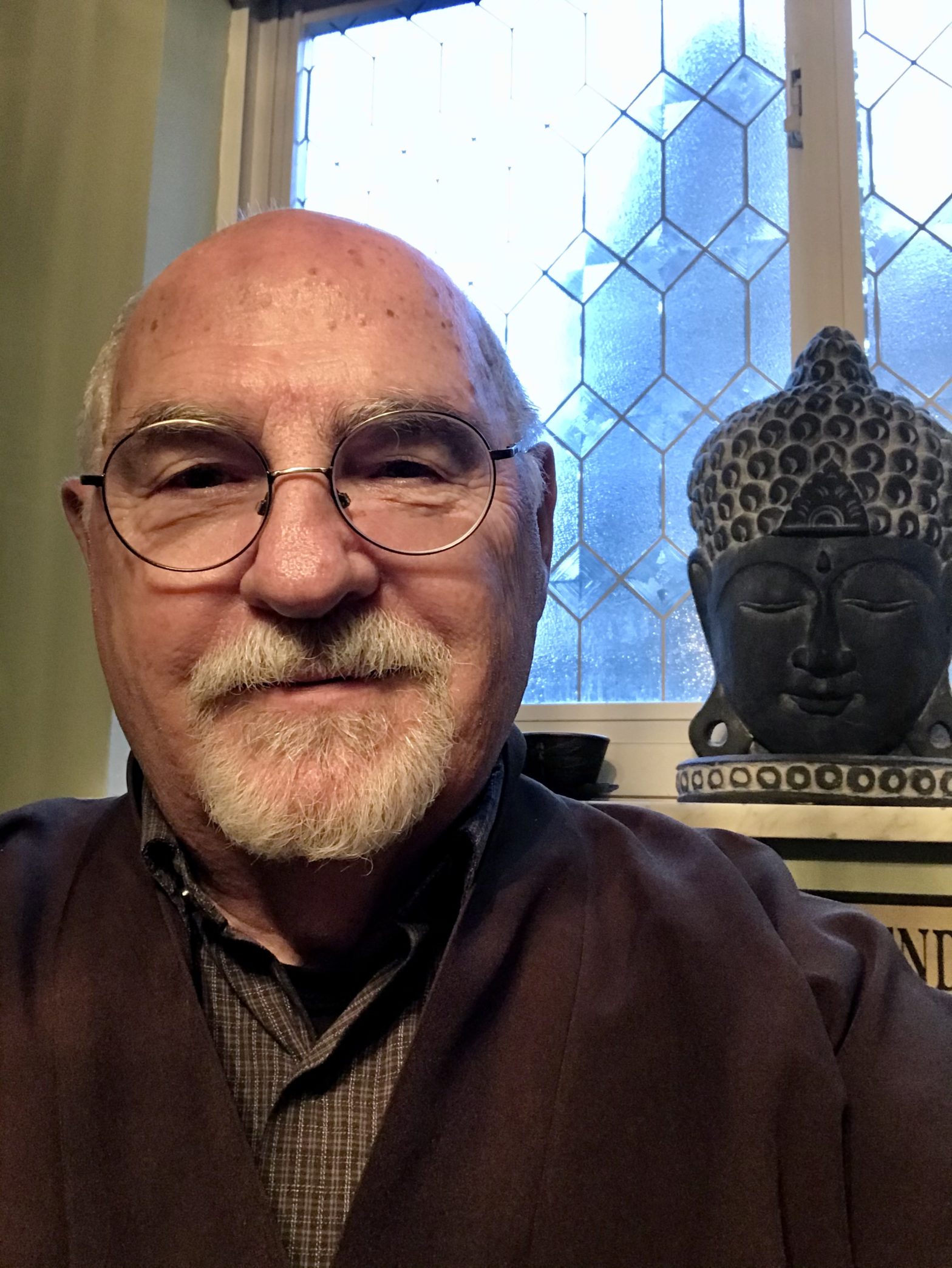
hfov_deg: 44.2
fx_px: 1172
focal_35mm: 32
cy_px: 634
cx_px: 476
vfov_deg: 56.8
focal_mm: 2.87
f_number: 2.2
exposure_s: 1/30
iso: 125
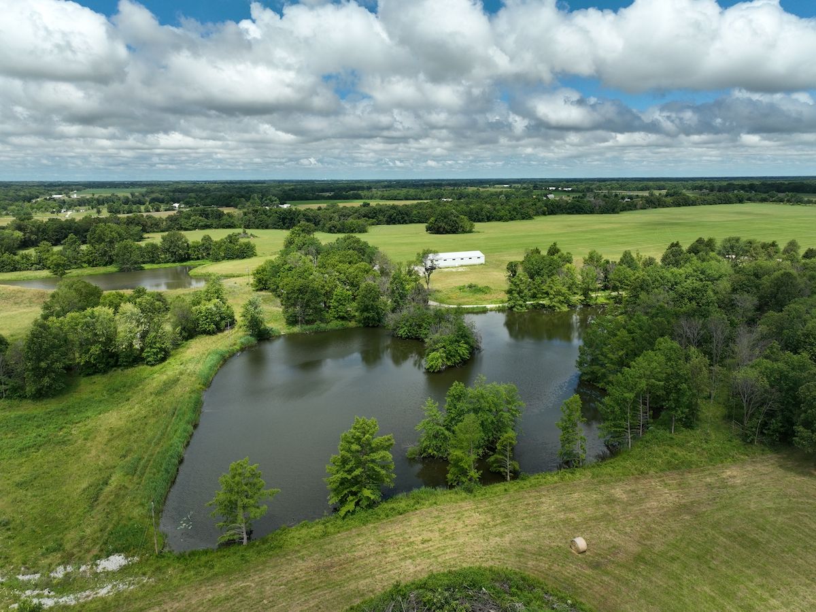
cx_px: 408
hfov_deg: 71.6
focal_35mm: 24
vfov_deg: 56.8
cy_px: 306
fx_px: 566
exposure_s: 1/2500
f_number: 2.8
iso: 120
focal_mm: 12.29
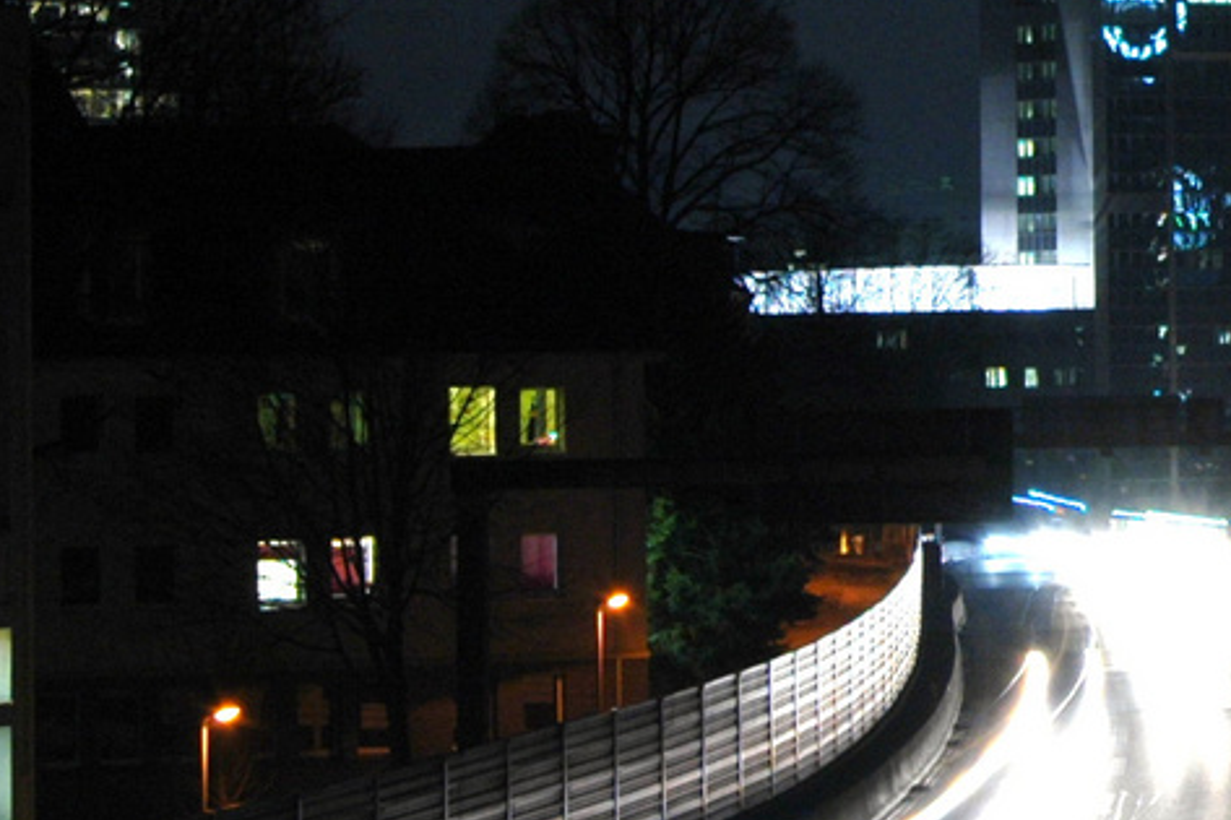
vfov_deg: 6.6
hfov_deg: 9.8
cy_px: -8
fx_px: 7041
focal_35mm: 206
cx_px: 1603
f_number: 11
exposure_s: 4
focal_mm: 40
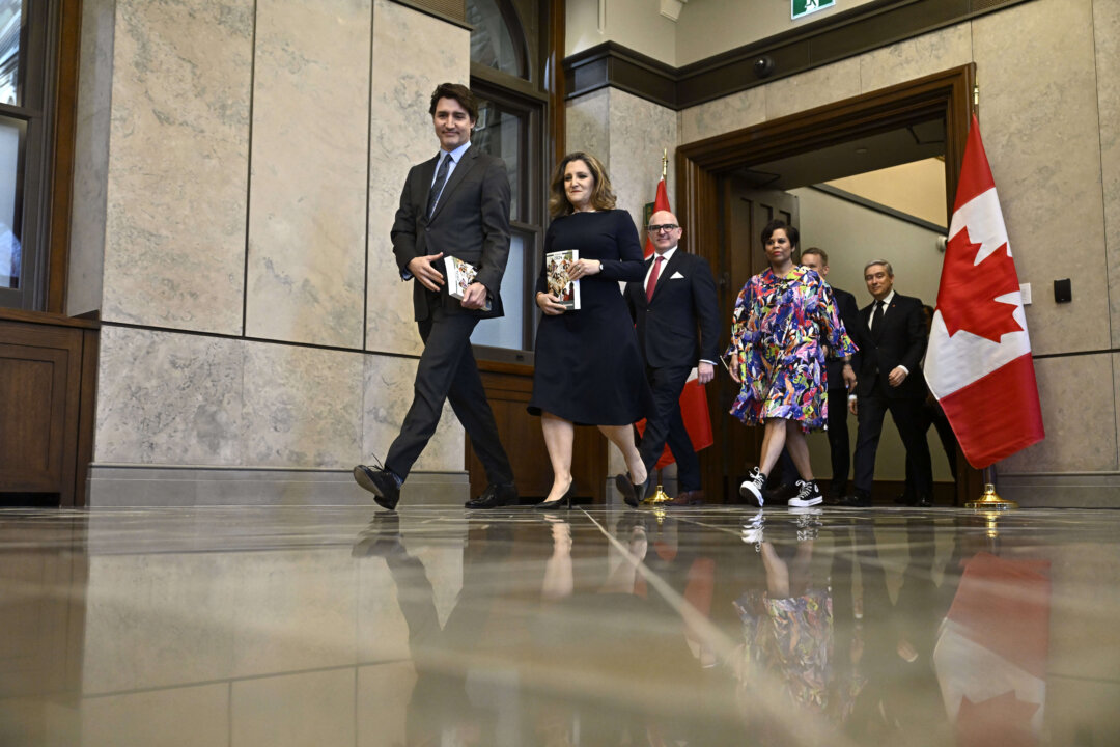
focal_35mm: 36
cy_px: 374
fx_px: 1120
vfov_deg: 36.9
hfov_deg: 53.1
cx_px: 560
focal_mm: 36
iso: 3200
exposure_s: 1/500
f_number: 3.5
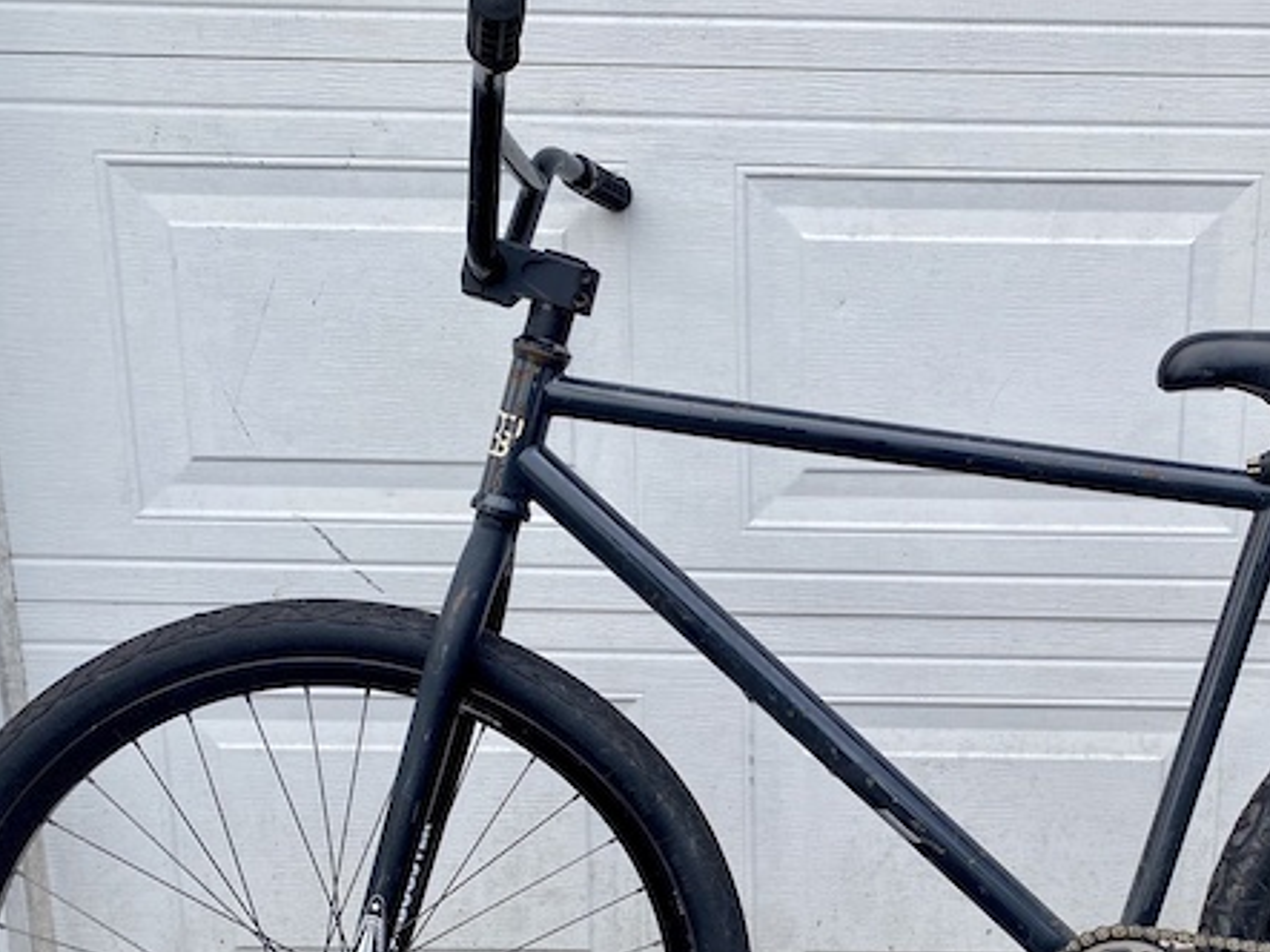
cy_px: 697
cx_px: 915
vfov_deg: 30.4
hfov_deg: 39.6
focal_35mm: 47
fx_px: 1724
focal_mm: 4.25
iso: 32
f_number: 1.8
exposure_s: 1/417
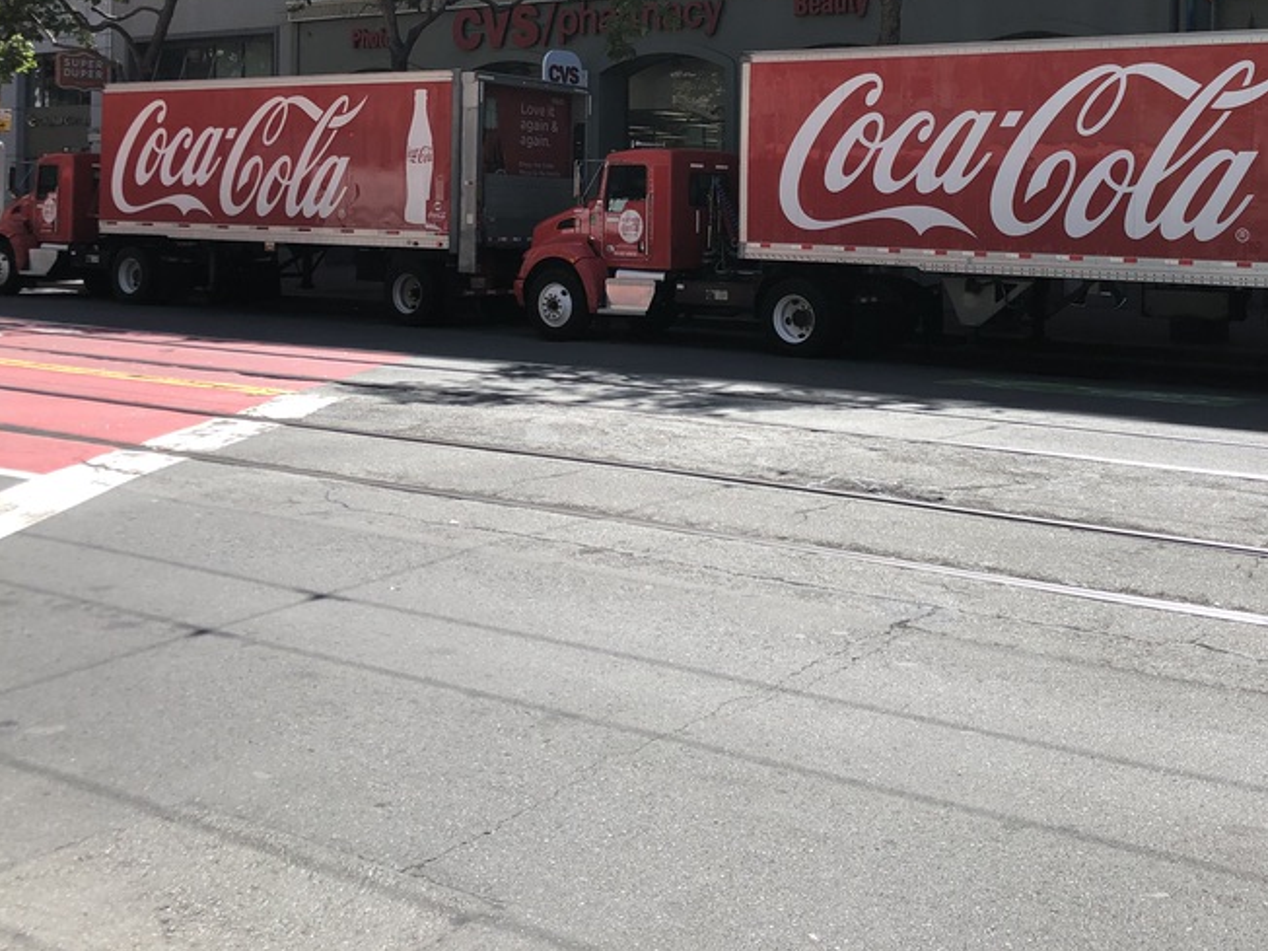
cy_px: 220
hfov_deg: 42.7
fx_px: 1612
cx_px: 762
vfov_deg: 32.2
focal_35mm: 44
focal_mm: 4
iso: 20
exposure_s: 1/979
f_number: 1.8
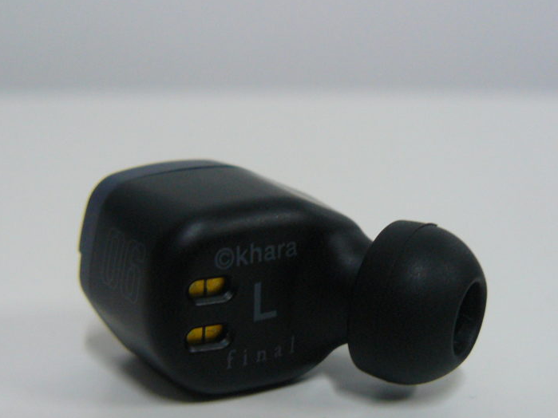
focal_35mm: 55
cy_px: 260
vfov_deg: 26.5
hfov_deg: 34.9
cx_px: 270
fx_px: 886
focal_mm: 6
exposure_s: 1/25
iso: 200
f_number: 2.8
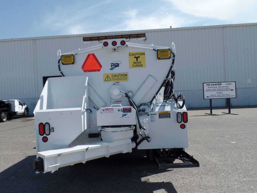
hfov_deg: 63.1
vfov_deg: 49.7
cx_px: 107
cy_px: 100
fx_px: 208
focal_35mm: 28
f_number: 3.5
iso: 80
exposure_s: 1/1000
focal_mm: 4.1
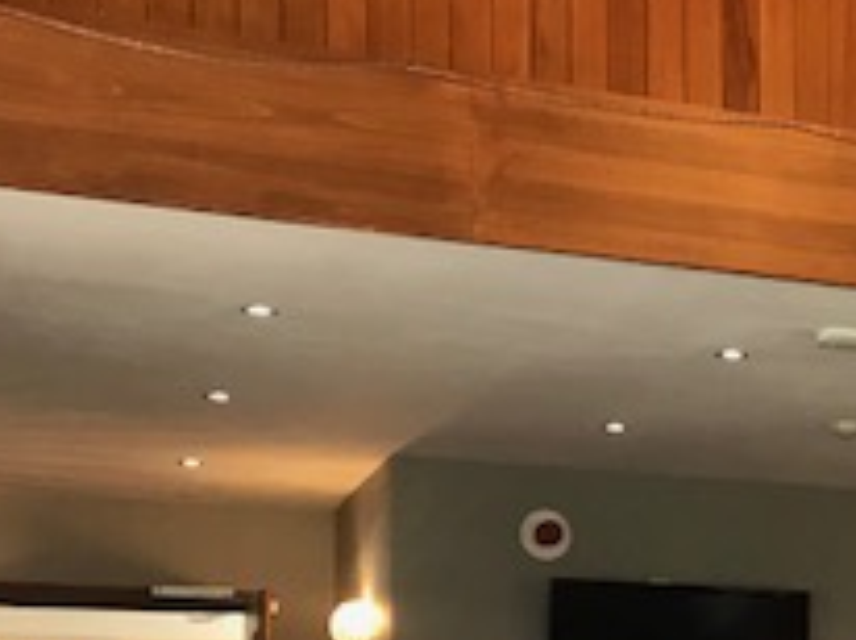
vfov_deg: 16.3
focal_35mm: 87
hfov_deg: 20.1
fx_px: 2149
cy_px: 769
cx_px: 1205
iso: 32
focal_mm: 3.99
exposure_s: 1/25
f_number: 1.8
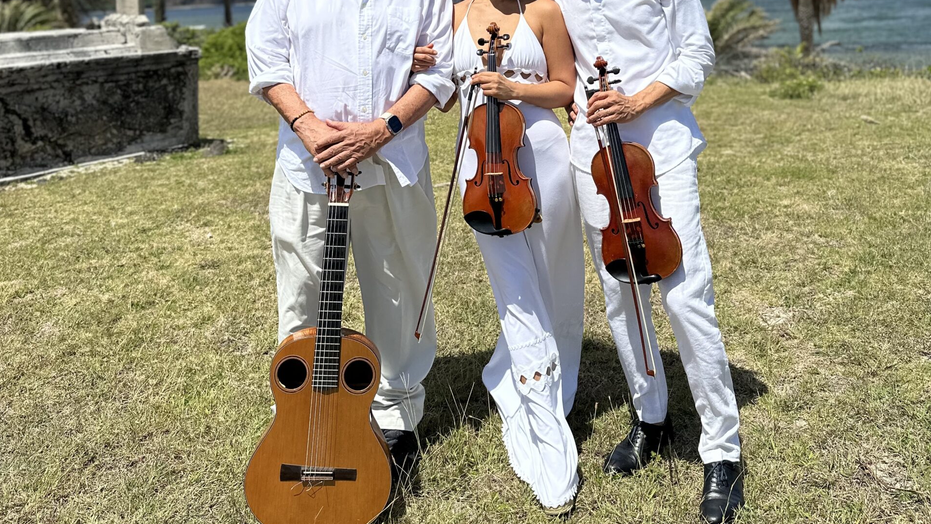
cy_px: -22
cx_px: 464
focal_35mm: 35
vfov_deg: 30.8
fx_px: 864
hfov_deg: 56.6
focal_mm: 6.86
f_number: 1.78
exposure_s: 1/8197
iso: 80
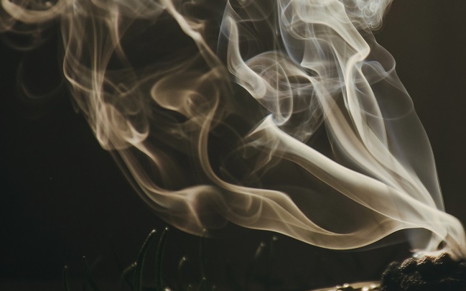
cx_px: 388
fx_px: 5027
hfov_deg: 5.3
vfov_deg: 3.3
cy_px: 111
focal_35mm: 396
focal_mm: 140
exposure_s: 1/1000
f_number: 5.6
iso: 320
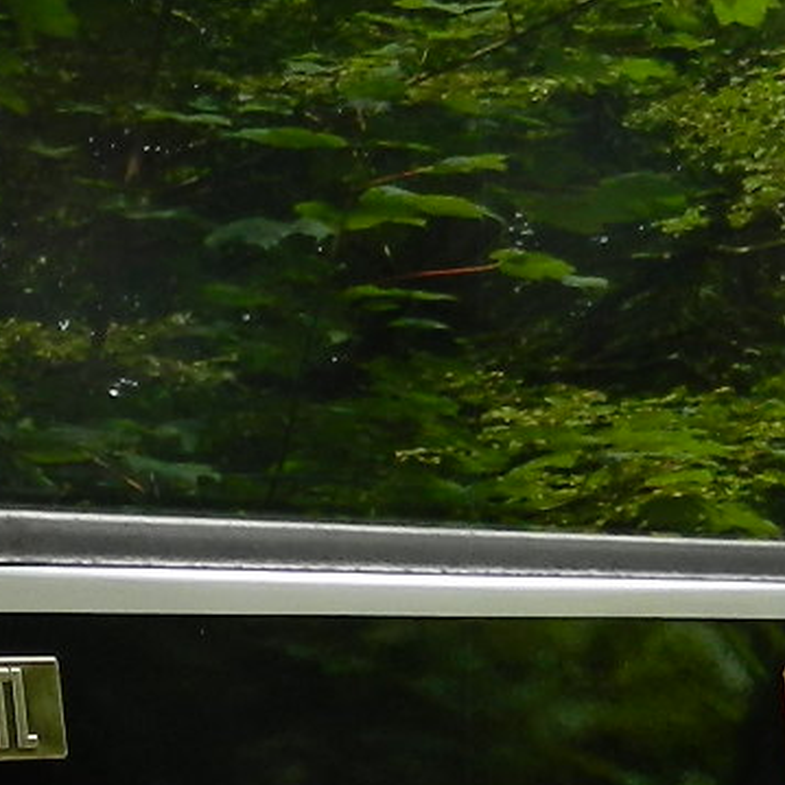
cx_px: -558
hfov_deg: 12.8
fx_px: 3233
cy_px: 993
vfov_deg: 13.4
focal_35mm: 126
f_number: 3.1
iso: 80
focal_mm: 4.5
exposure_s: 1/80
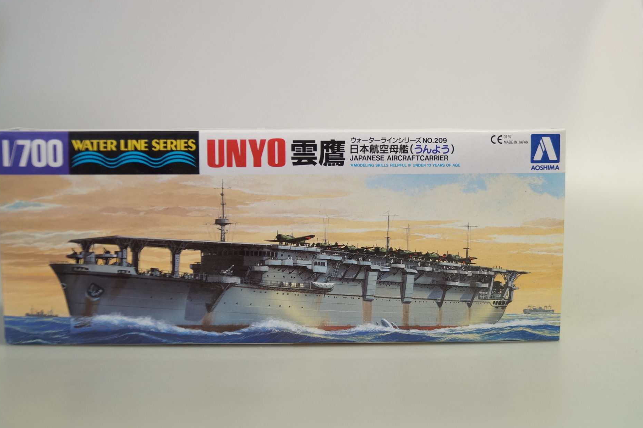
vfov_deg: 29.2
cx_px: 309
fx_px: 821
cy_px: 226
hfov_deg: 42.7
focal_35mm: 46
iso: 640
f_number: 4.5
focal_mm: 28
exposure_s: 1/160
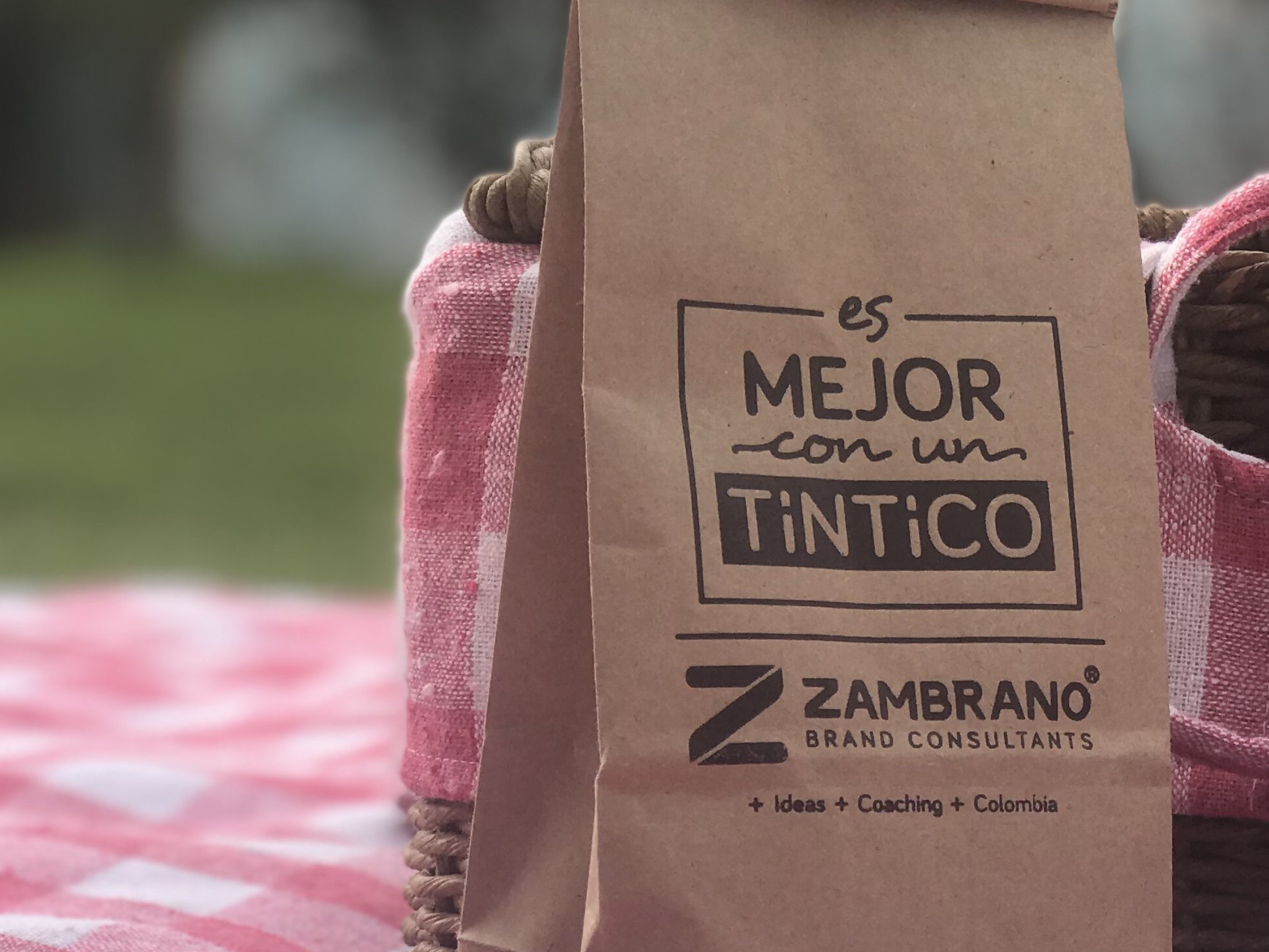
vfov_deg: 12.6
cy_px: 448
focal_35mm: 118
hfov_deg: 16.3
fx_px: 4326
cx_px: 1274
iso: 20
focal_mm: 6.6
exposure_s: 1/264
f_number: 2.8
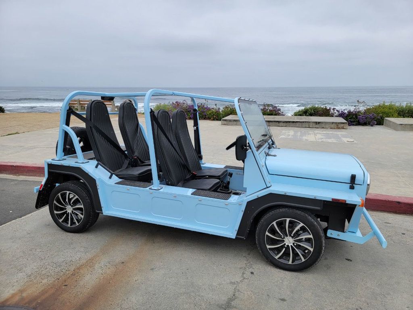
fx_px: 286
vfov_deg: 56.8
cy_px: 155
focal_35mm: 24
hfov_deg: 71.6
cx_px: 206
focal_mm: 6.7
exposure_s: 1/607
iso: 16
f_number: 1.8
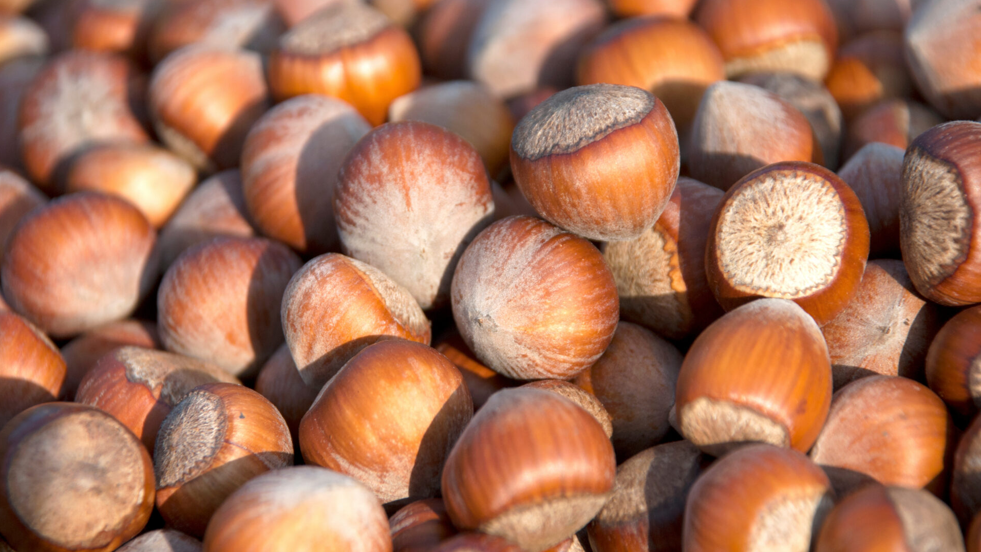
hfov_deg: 10.1
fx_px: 5554
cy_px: 233
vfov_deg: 5.7
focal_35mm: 214
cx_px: 491
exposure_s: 1/160
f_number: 5.6
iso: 100
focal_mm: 135
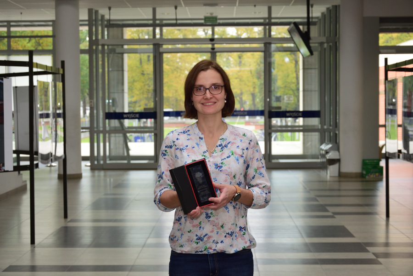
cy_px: 138
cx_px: 206
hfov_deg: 31.9
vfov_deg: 21.6
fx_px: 723
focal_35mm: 63
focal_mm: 42
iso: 400
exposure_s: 1/125
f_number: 4.8
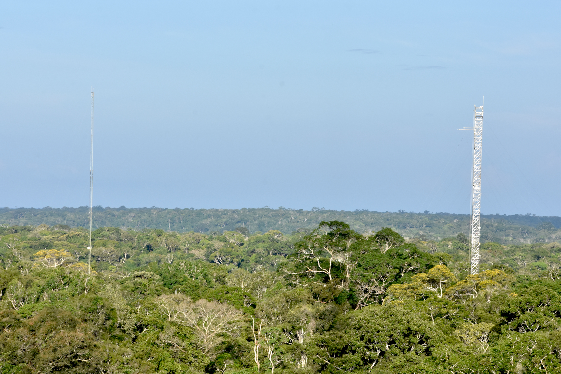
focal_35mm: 158
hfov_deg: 13.0
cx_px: 280
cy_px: 187
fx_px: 2454
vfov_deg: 8.7
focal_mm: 105
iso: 400
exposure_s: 1/320
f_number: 11
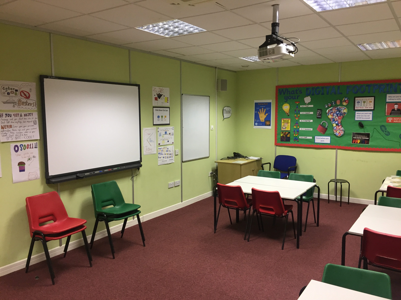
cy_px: 150
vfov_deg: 48.2
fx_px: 336
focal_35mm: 29
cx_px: 200
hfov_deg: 61.7
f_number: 2.2
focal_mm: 4.15
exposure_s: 1/33
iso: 125
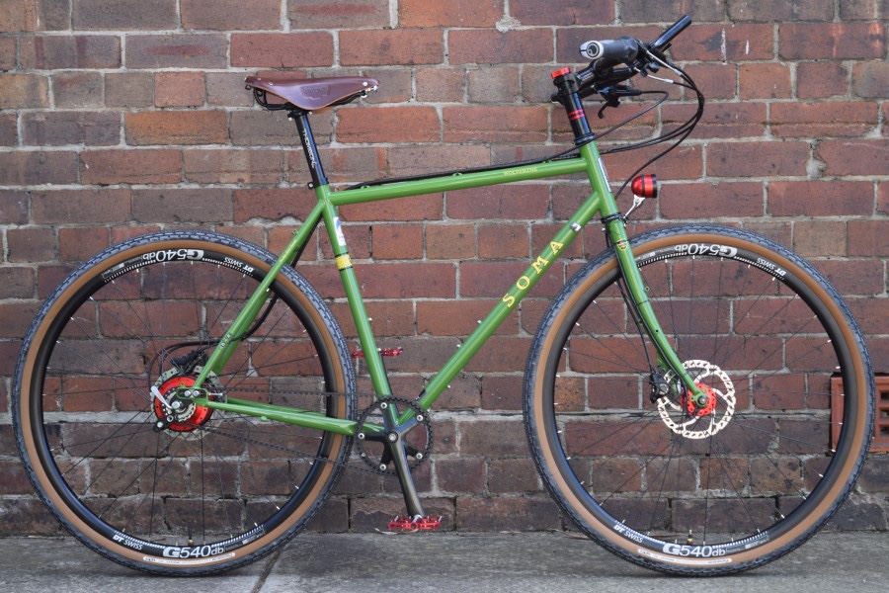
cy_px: 296
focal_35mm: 82
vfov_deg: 16.6
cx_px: 444
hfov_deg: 24.6
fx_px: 2037
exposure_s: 1/160
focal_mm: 55
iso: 400
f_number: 6.3
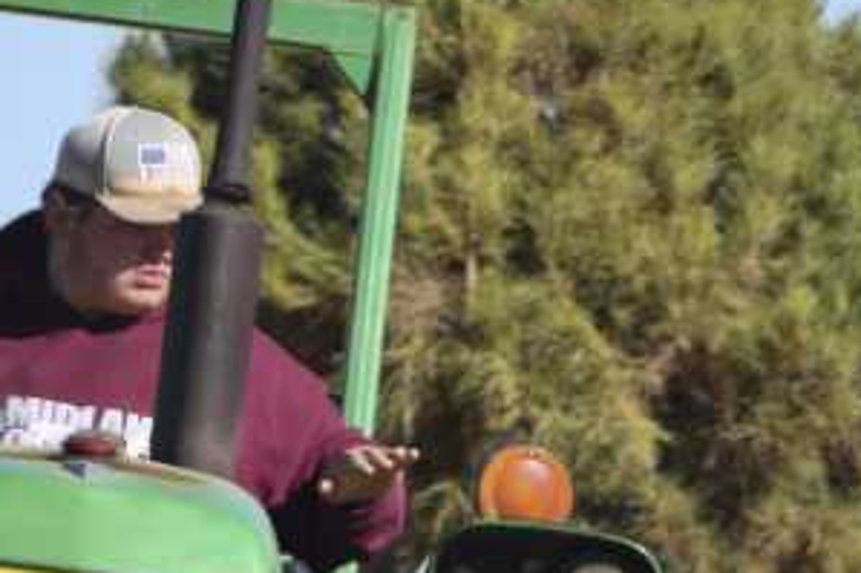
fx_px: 28635
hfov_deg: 1.7
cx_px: 1267
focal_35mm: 1198
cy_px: 1323
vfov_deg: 1.1
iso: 100
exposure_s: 1/1000
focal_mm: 175
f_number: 5.6
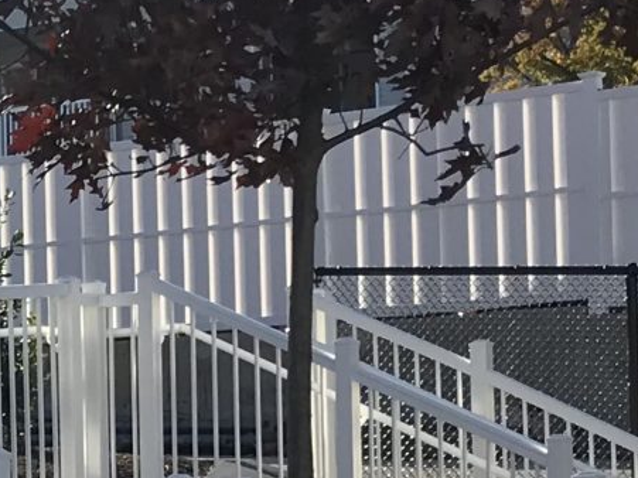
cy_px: 636
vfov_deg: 9.2
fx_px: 2930
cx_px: -584
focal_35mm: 159
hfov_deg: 11.4
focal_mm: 3.99
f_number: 1.8
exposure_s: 1/1570
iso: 20
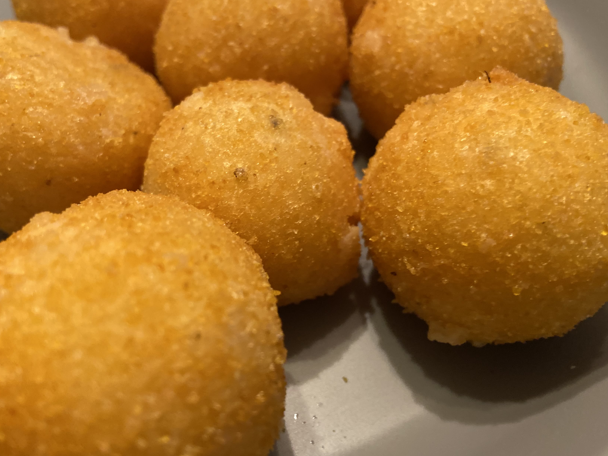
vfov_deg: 44.2
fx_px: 562
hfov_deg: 56.6
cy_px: 228
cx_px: 256
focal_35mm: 32
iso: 320
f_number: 1.8
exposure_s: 1/33
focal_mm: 4.2
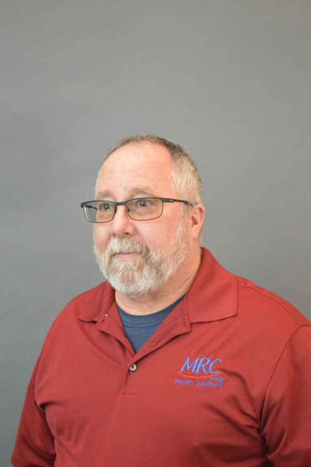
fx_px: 876
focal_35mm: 68
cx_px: 156
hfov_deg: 20.1
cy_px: 234
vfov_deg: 29.9
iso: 6400
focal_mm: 45
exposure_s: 1/80
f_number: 5.3
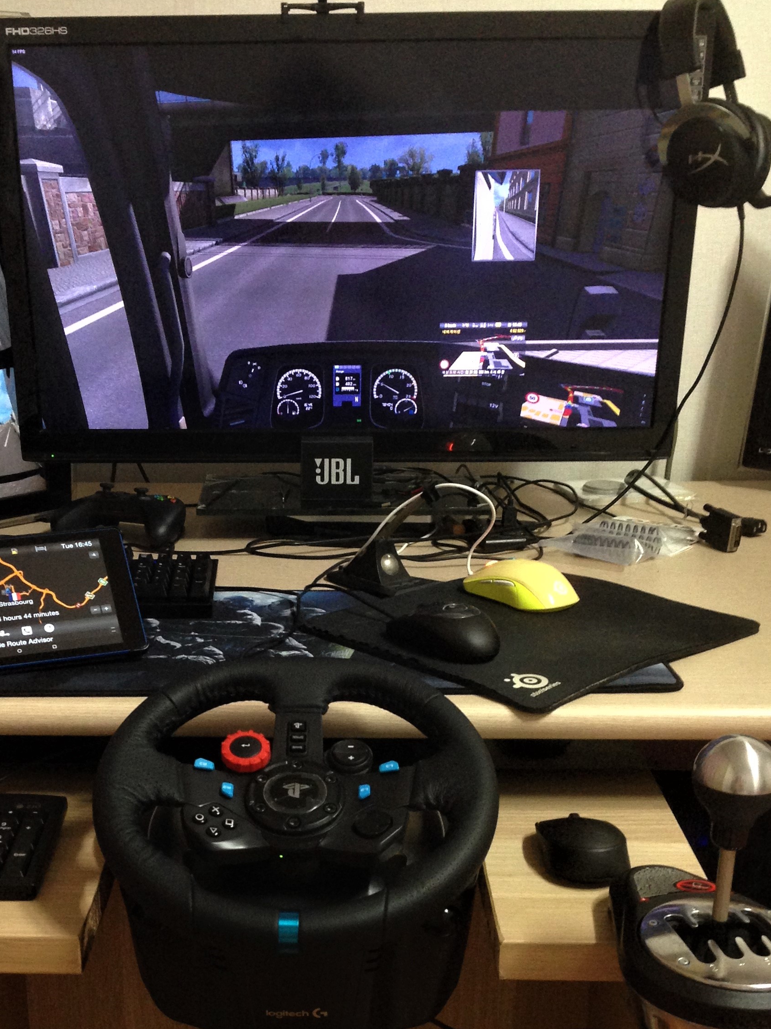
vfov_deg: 39.1
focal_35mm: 48
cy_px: 701
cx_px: 288
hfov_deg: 30.1
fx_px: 1425
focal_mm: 4.12
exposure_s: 1/20
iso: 200
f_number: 2.4
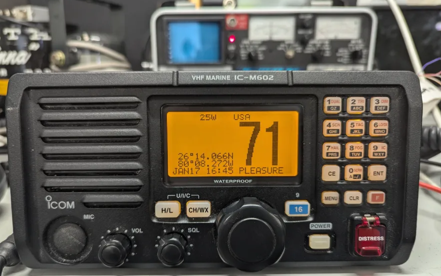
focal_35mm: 26
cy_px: 162
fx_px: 313
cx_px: 217
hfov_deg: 70.4
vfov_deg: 47.4
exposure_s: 1/35
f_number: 1.85
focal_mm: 6.81
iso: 91
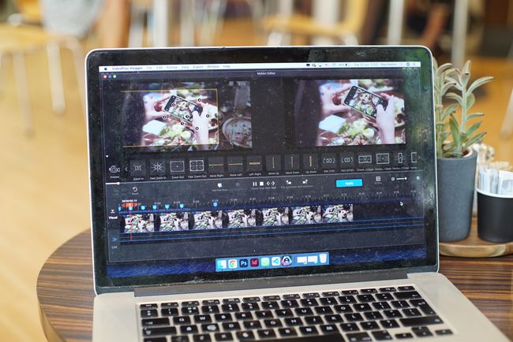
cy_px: 171
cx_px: 256
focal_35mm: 50
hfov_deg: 39.6
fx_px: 713
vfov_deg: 27.0
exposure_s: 1/160
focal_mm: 50
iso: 1600
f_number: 3.2
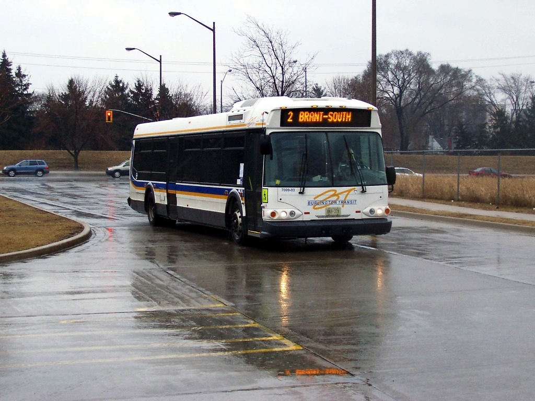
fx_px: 1097
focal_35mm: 71
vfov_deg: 20.7
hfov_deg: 27.4
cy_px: 200
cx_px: 268
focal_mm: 10.8
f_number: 4
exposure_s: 1/250
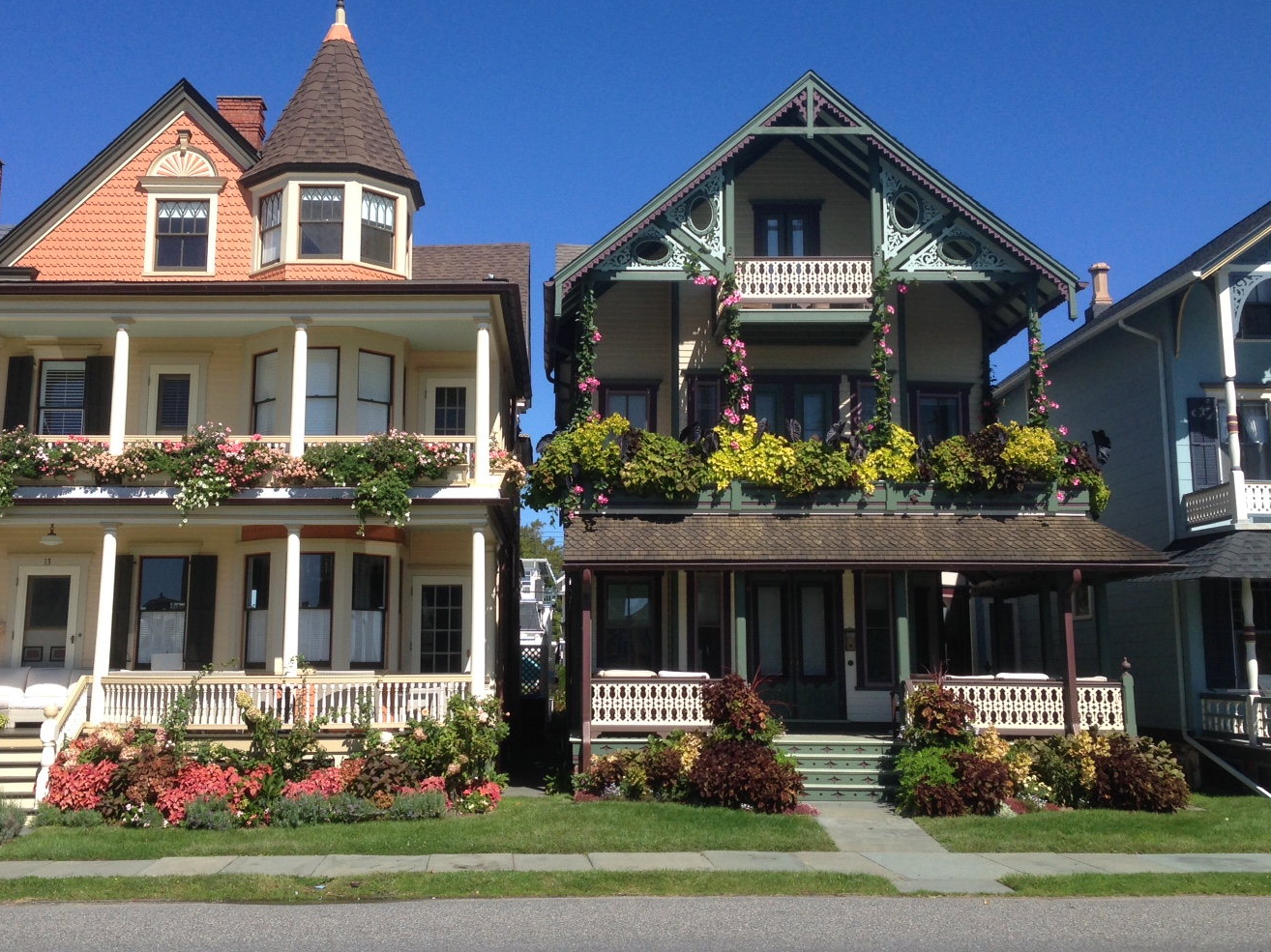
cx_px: 537
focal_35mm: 41
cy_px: 413
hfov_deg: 45.6
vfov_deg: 35.1
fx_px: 1505
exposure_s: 1/1466
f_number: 2.4
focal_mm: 4.12
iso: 50
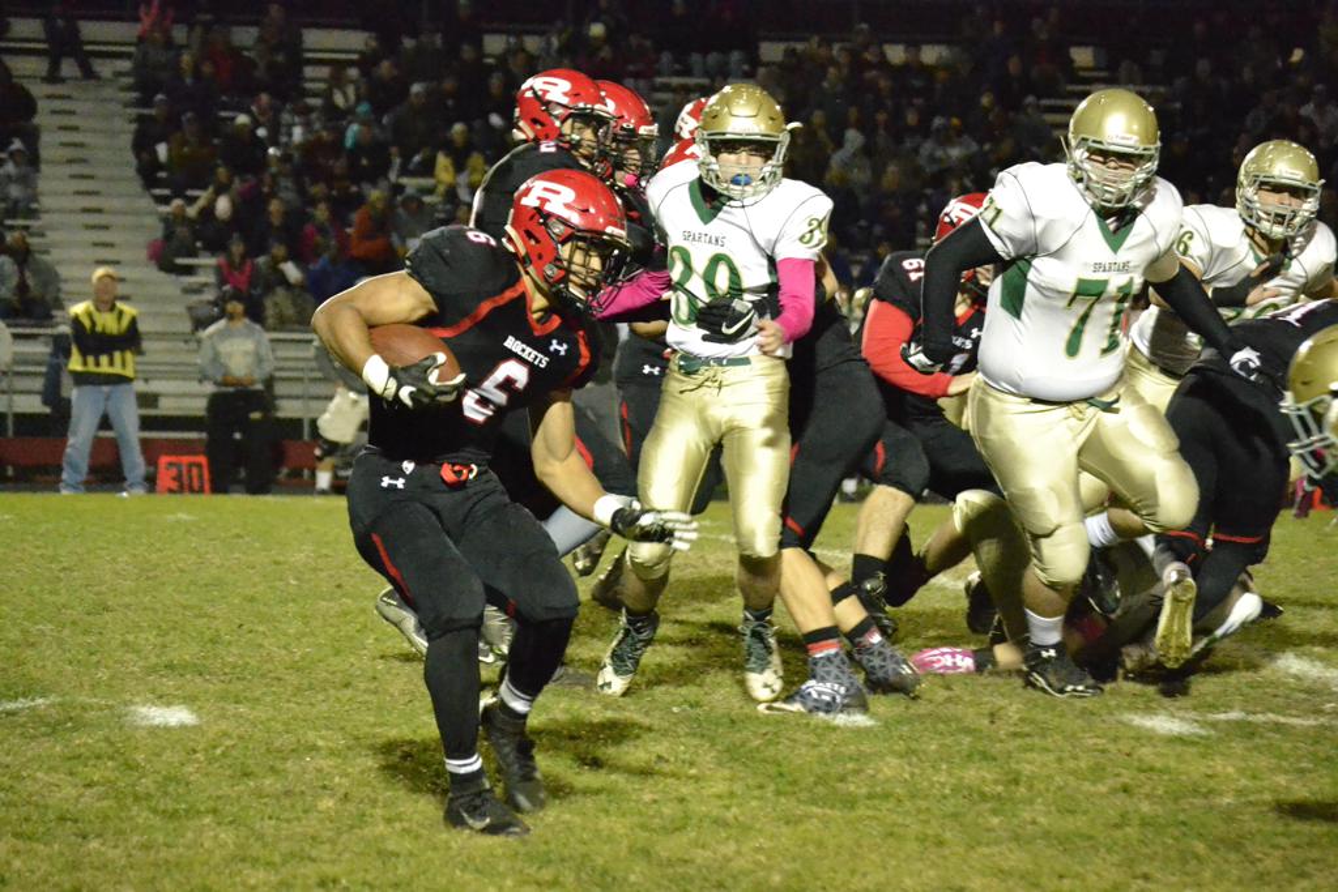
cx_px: 669
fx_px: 6690
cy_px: 446
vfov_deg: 7.6
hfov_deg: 11.4
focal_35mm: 180
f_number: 5.6
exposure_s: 1/400
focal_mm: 120
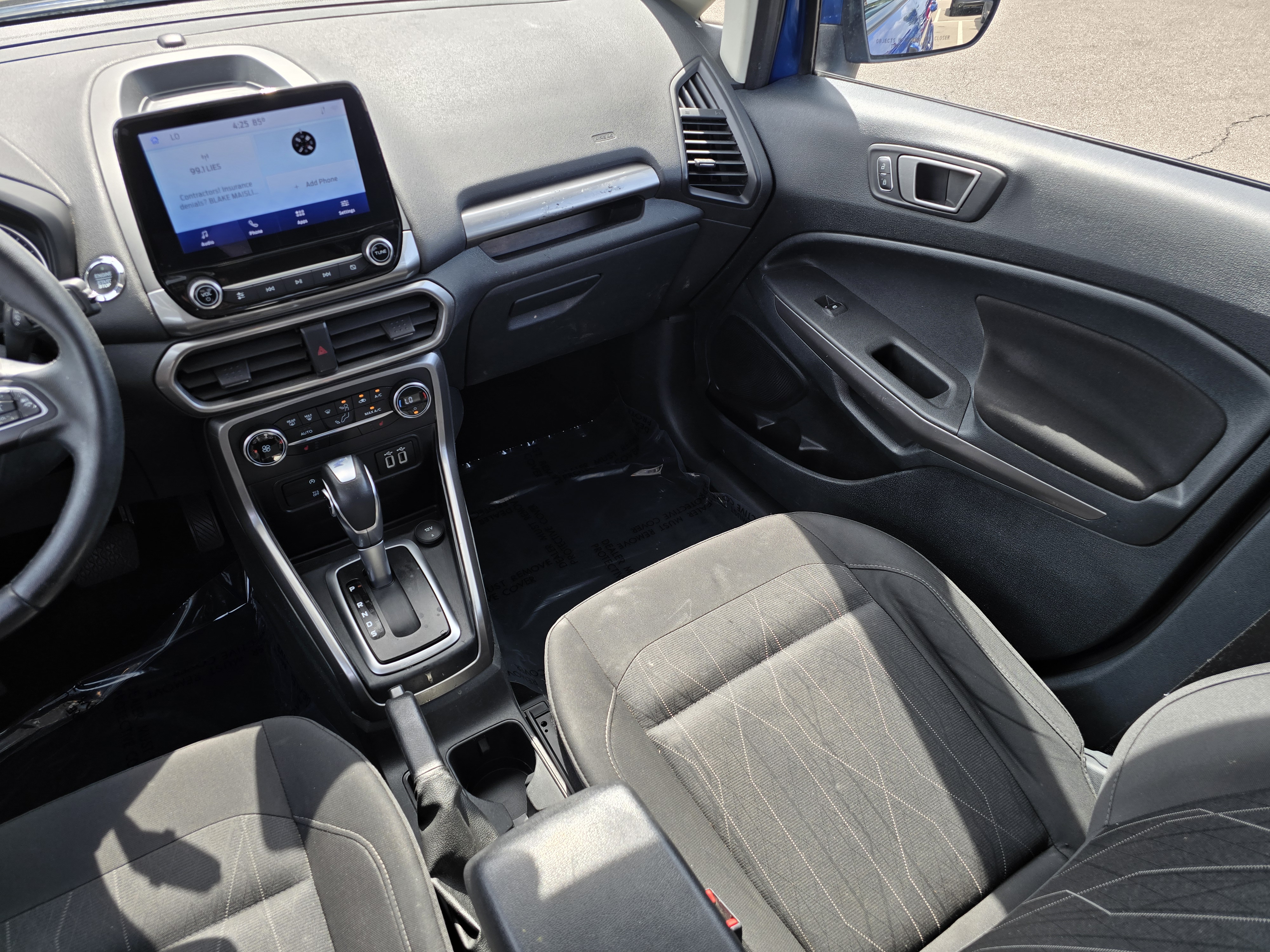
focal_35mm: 23
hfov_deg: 73.9
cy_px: 476
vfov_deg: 58.9
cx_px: 635
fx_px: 844
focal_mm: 6.3
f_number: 1.7
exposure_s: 1/180
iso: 16
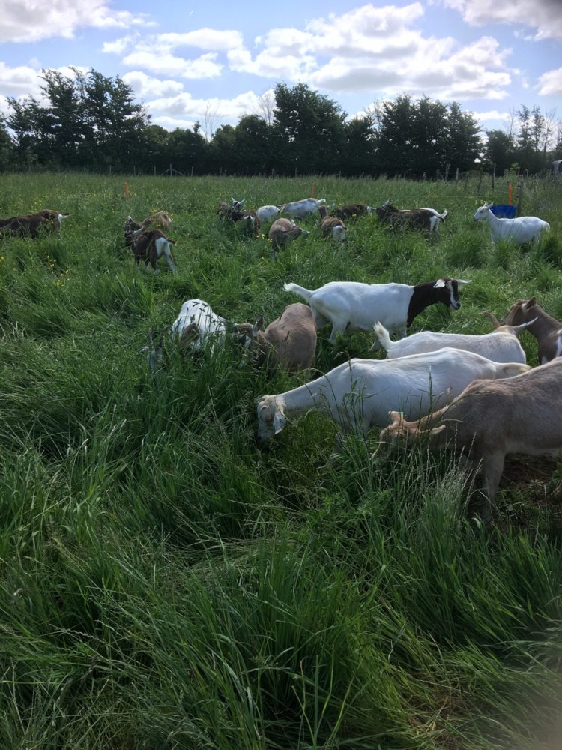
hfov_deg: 48.2
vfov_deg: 61.7
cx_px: 281
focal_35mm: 29
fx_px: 628
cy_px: 375
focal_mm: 4.15
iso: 25
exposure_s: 1/894
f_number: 2.2
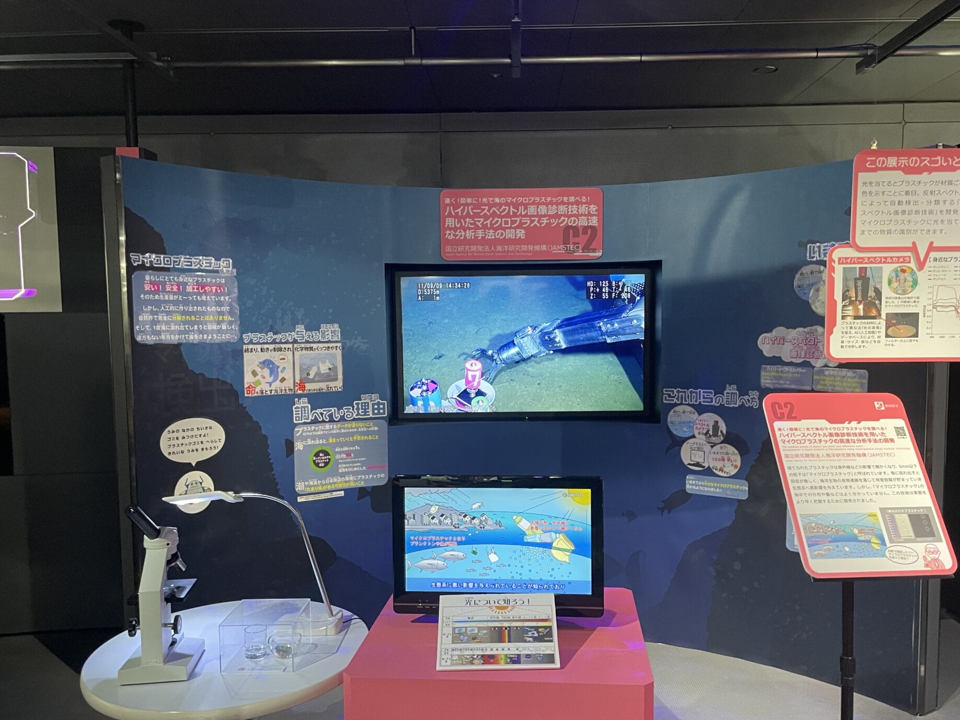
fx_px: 804
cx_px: 510
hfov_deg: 61.6
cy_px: 387
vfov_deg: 48.2
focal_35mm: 29
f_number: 1.6
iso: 250
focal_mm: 4.2
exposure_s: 1/53
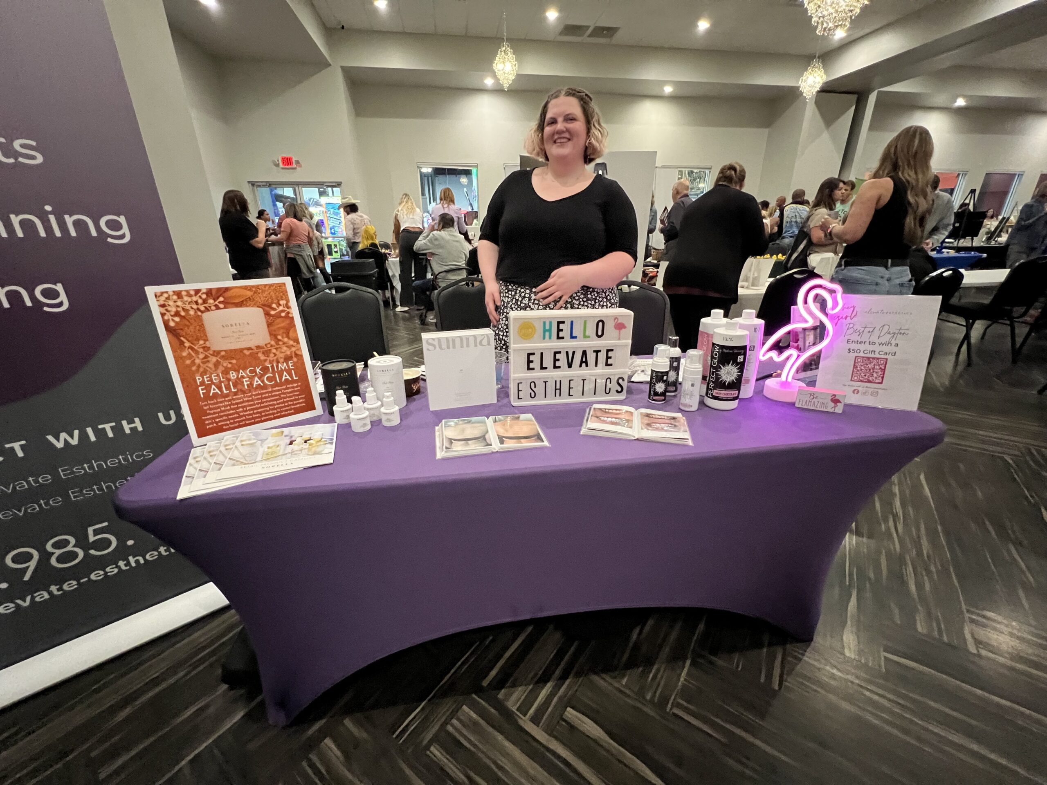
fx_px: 393
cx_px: 524
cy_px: 392
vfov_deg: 89.9
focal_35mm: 13
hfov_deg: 106.2
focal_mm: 1.57
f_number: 1.8
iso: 800
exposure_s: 1/40
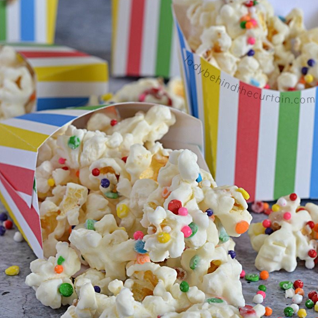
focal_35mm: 96
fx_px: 998
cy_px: 145
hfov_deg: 18.1
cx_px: 159
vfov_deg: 18.1
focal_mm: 50
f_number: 10
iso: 100
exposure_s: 1/3
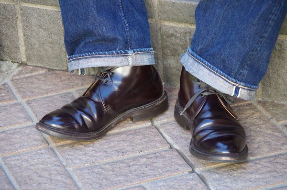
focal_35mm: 202
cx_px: 144
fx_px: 1607
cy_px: 95
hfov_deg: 10.2
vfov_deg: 6.8
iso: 1600
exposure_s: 1/200
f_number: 5.6
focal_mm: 135
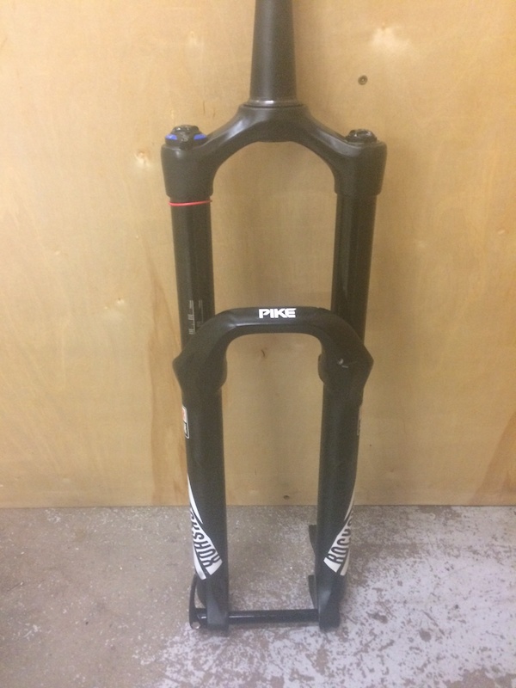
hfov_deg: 48.2
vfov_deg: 61.7
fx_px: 576
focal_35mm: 29
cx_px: 258
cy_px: 344
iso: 250
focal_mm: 4.15
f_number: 2.2
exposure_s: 1/17
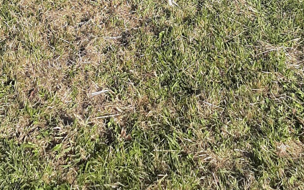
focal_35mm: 74
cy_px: -196
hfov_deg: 27.7
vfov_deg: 14.5
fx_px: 613
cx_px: 101
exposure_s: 1/1497
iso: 40
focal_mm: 3.93
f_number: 1.7
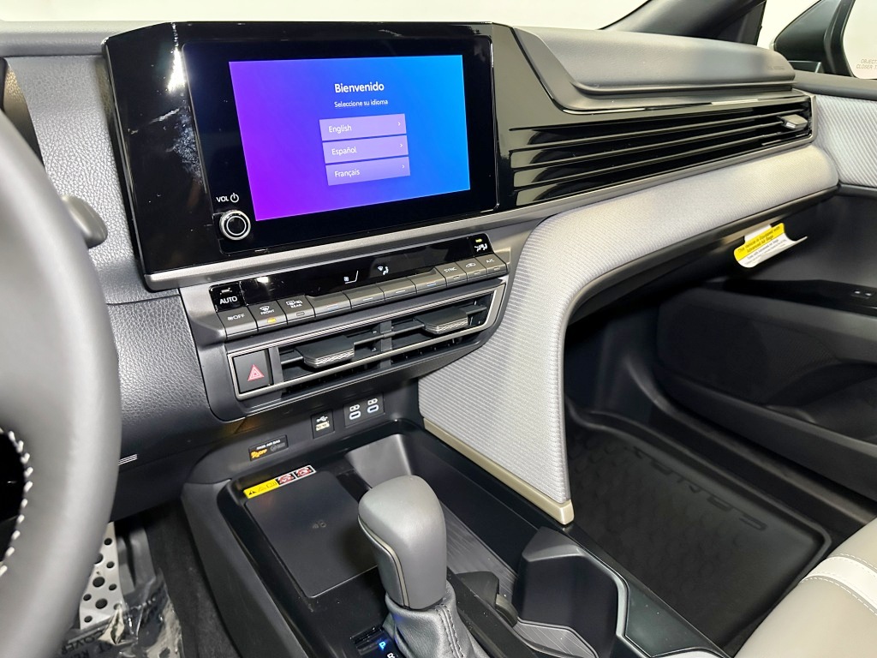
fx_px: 608
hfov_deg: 71.6
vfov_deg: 56.8
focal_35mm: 24
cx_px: 438
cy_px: 329
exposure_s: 1/40
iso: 800
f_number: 1.78
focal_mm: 6.86
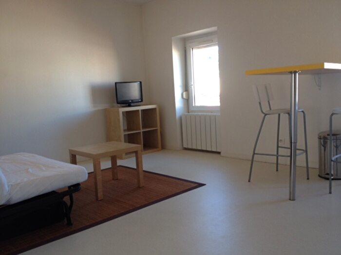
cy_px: 128
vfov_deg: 40.7
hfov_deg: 52.6
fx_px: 345
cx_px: 170
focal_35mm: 35
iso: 50
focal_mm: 4.28
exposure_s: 1/30
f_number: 2.4
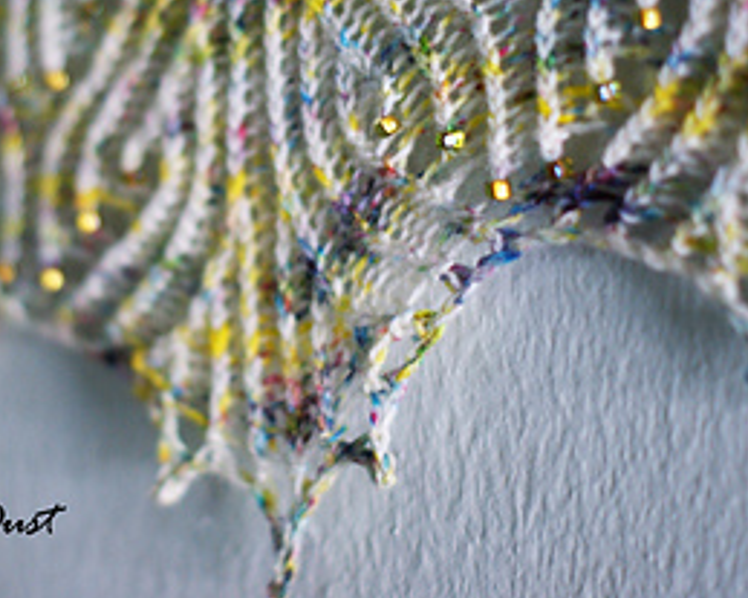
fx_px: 3010
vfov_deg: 11.3
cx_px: 248
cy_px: 143
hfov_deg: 14.1
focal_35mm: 136
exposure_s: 1/80
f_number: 2
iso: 400
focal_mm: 50
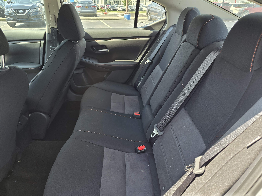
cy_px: 98
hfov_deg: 73.9
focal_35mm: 23
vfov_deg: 58.9
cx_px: 131
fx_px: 174
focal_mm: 6.3
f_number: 1.7
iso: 40
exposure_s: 1/180
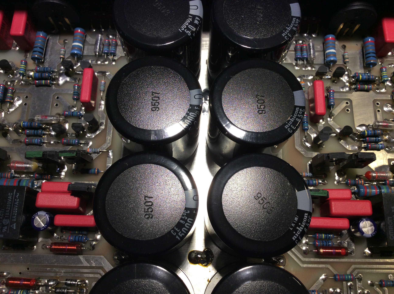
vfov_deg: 44.1
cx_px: 197
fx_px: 364
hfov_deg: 56.9
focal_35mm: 32
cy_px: 147
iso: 40
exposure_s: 1/100
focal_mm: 3.3
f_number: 2.4
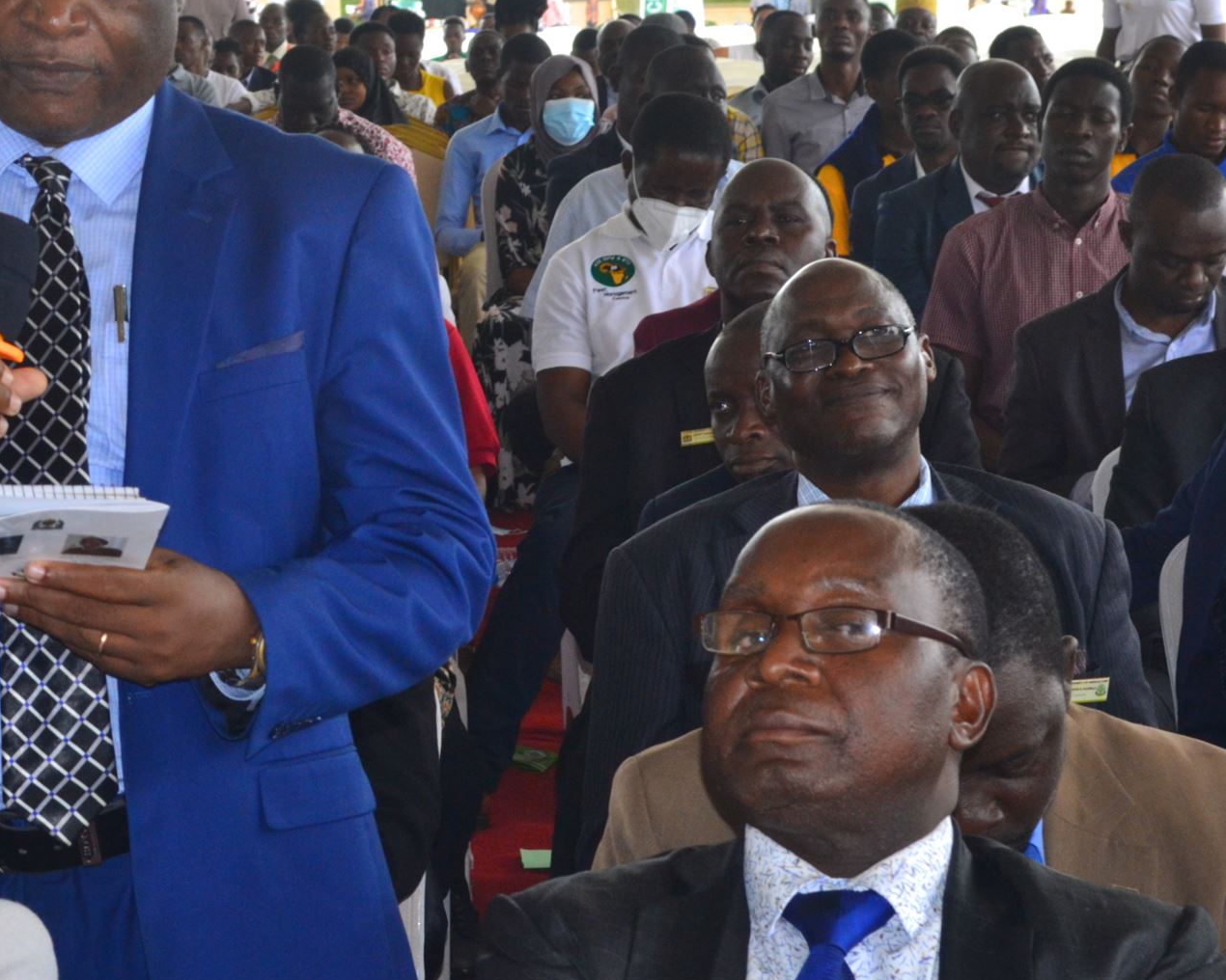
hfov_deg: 16.1
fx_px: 4282
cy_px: 474
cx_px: 131
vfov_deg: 13.1
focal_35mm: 118
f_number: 9
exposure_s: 1/160
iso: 800
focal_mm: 44
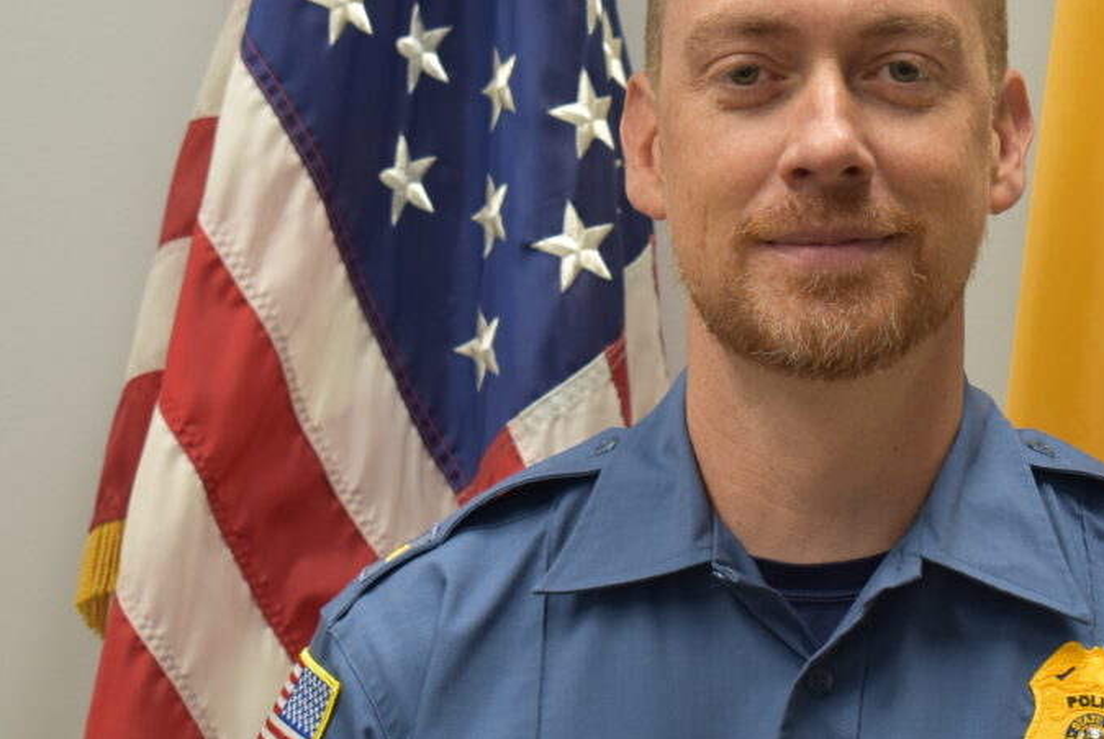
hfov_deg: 17.8
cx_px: 811
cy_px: 293
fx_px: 3500
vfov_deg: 12.0
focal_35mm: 114
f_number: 4.8
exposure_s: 1/30
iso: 640
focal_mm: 40
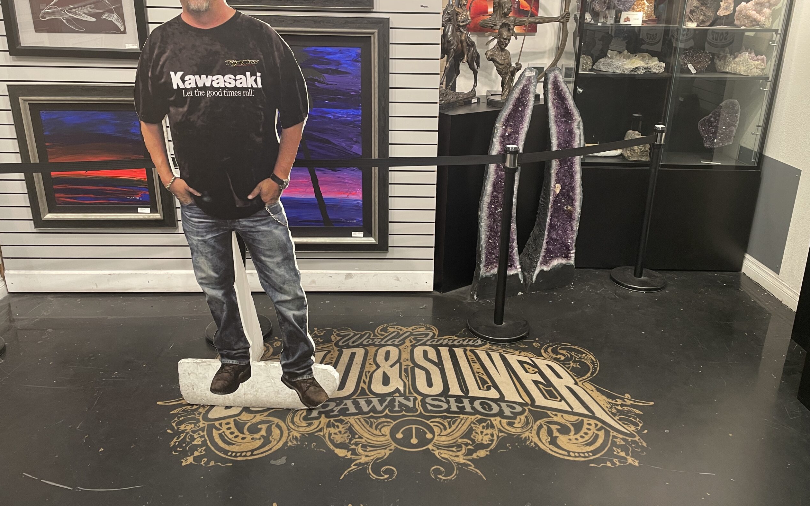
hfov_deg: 66.5
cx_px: 400
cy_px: 208
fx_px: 618
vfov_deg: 44.4
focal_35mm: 28
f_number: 1.6
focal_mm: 4.2
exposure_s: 1/60
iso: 125
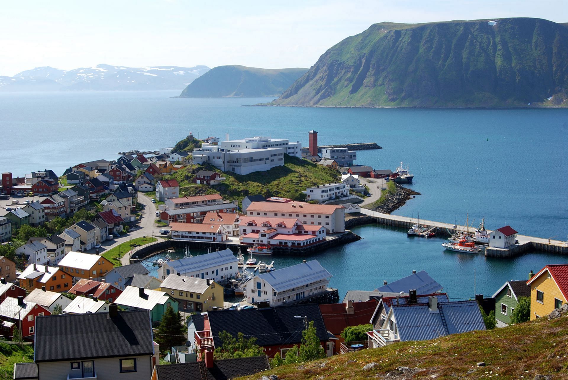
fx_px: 948
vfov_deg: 22.7
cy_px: 190
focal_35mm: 60
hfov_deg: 33.4
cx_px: 284
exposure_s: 1/100
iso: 100
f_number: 13
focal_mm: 40
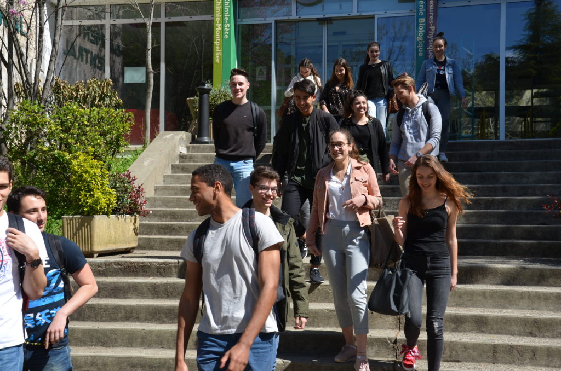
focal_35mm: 51
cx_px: 280
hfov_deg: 39.0
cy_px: 186
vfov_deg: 26.4
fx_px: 793
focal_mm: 34
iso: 110
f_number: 8
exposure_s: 1/250
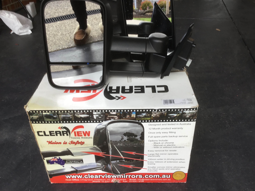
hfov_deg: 58.4
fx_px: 228
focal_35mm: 31
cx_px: 128
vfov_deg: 45.4
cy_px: 96
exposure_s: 1/103
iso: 25
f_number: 2.4
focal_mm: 3.3
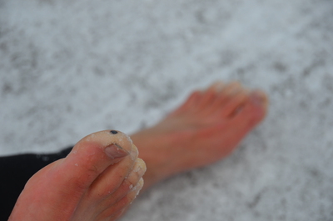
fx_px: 1177
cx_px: 166
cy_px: 110
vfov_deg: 10.7
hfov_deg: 16.1
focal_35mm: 128
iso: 200
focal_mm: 85
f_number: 6.3
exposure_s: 1/640
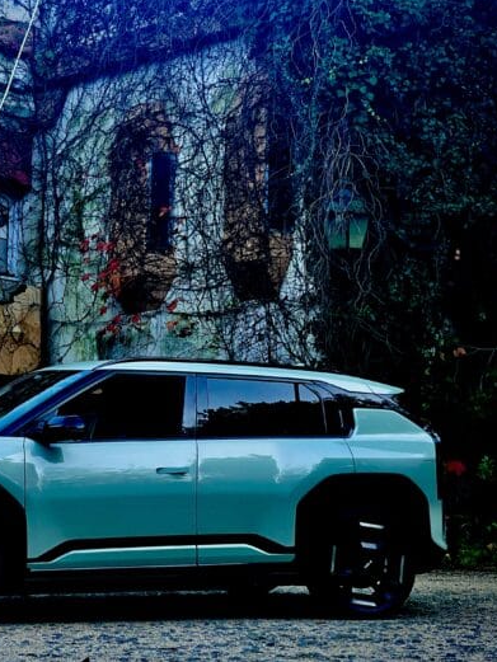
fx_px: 1646
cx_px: 83
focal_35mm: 86
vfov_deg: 22.8
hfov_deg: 17.0
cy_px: 330
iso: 80
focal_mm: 7.5
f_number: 2.2
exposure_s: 1/99
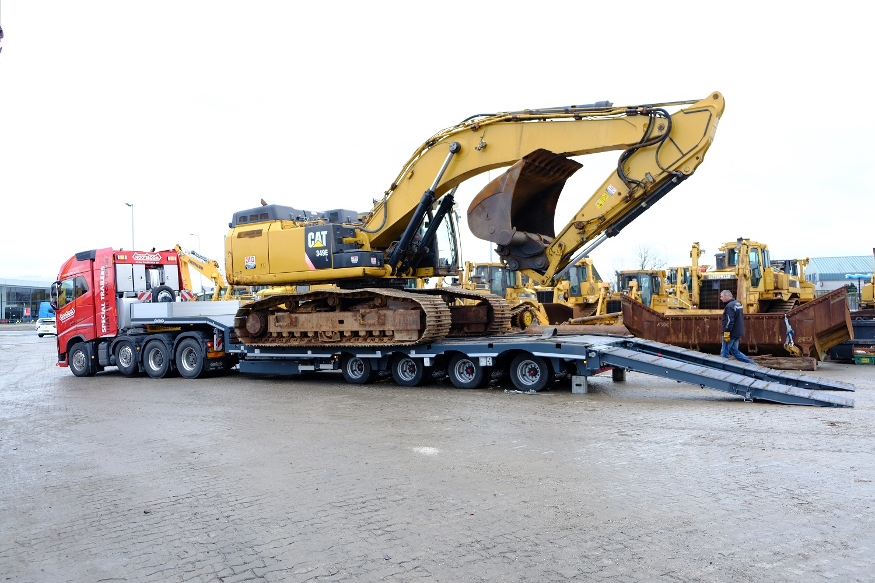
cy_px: 292
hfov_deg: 67.4
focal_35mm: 27
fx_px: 656
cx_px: 438
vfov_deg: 47.9
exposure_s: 1/140
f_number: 2.8
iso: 200
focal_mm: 18
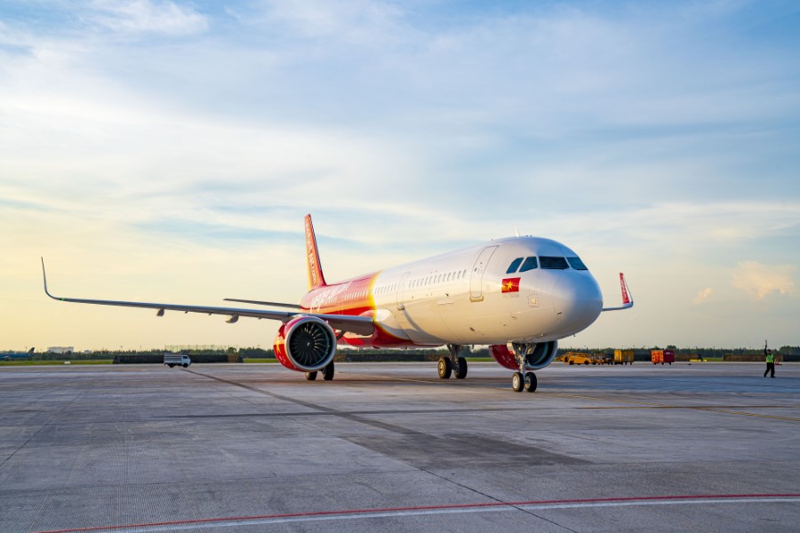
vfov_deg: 32.6
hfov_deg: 47.4
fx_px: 911
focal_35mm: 41
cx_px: 400
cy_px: 266
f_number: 8
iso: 200
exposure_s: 1/250
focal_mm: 41
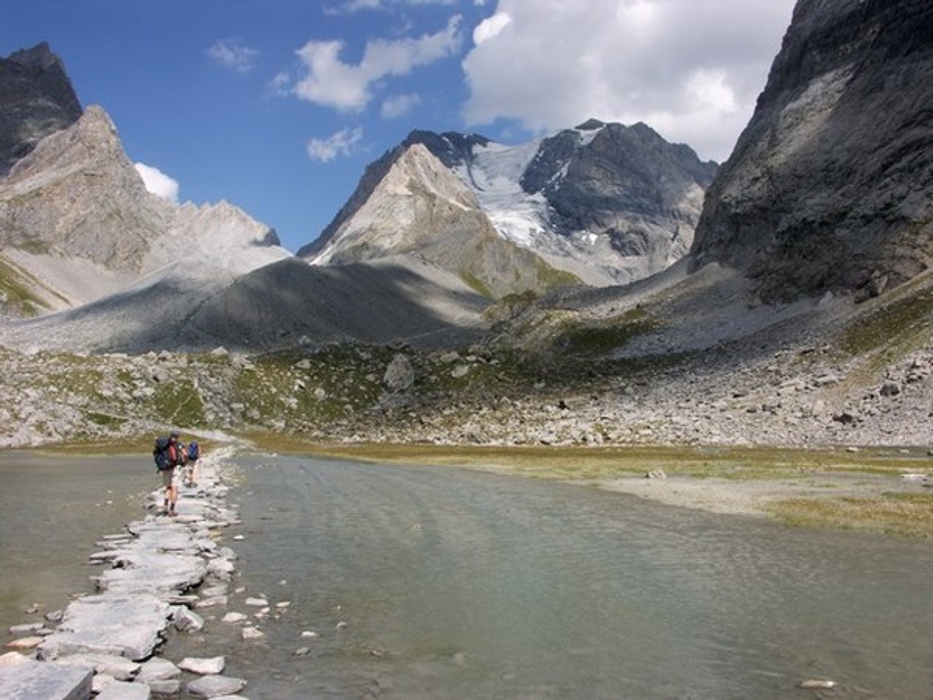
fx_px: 782
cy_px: 350
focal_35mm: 29
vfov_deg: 48.2
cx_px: 466
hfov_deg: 61.7
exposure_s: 1/400
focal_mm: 7.6
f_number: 7.1
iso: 64
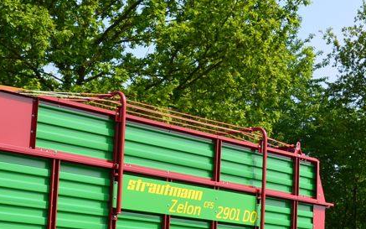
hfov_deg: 24.9
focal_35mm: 83
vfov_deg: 15.6
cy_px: 194
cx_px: 173
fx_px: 828
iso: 140
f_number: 11
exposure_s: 1/125
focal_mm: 20
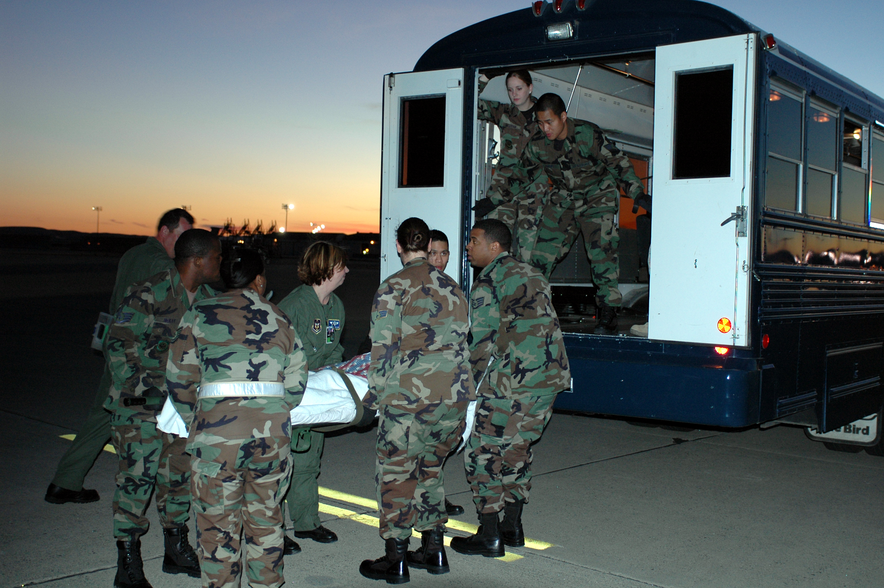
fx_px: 1030
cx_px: 442
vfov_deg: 31.8
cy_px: 294
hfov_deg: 46.4
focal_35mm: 42
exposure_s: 1/60
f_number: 3.5
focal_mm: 28
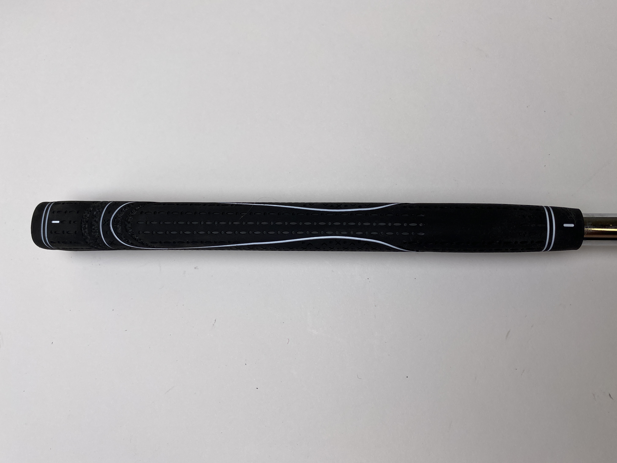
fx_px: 463
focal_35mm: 26
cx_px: 308
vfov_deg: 53.1
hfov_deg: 67.3
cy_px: 232
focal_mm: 4.25
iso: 32
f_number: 1.8
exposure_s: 1/541
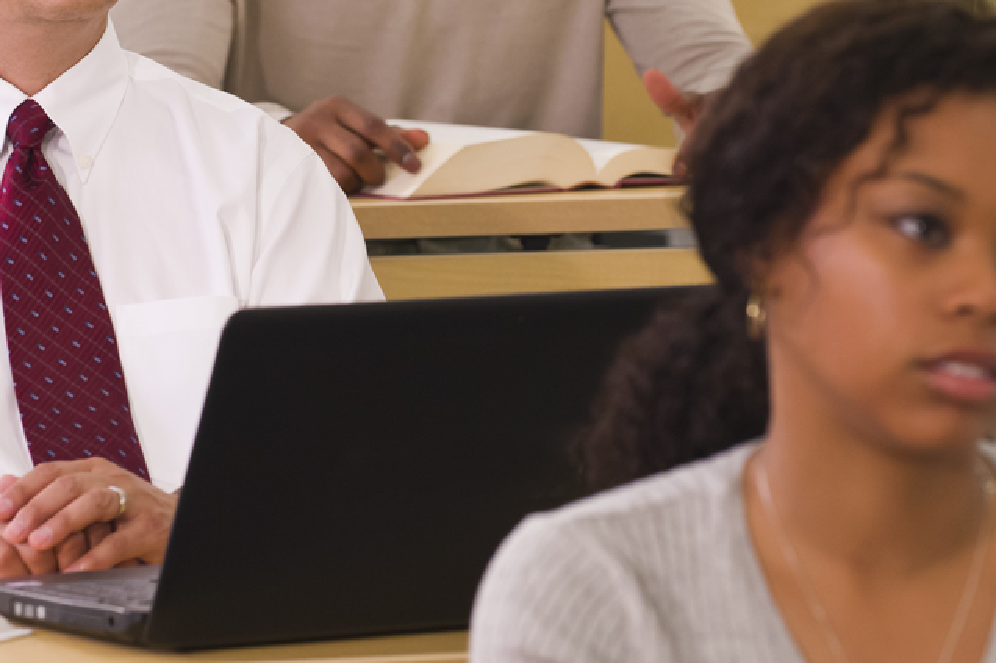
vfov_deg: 5.6
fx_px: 6775
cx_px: 394
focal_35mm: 245
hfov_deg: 8.4
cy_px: 41
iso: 1600
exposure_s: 1/200
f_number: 6.3
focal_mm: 130
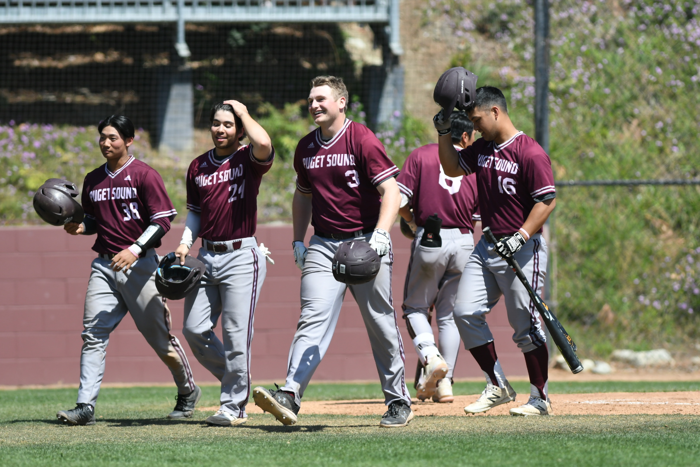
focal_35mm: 450
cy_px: 234
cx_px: 350
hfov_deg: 4.6
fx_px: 8749
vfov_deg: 3.1
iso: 250
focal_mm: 300
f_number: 4.5
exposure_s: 1/3200
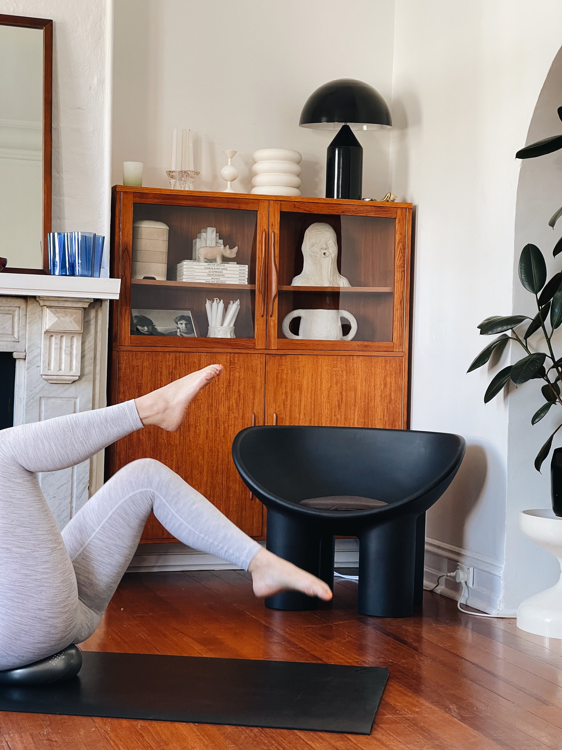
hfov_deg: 22.9
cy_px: 375
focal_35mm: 64
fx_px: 1385
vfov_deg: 30.3
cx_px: 281
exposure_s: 1/50
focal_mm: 7.5
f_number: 2.2
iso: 125
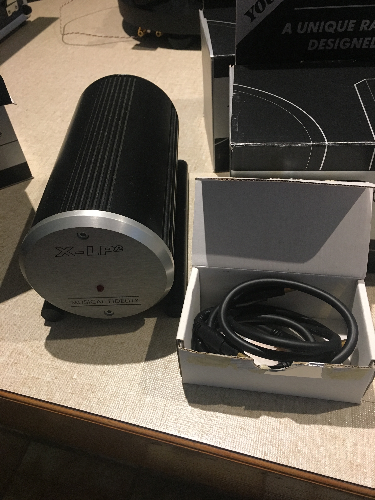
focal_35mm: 29
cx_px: 188
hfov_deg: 48.2
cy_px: 250
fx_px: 419
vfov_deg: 61.7
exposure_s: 1/33
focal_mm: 4.15
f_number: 2.2
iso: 200
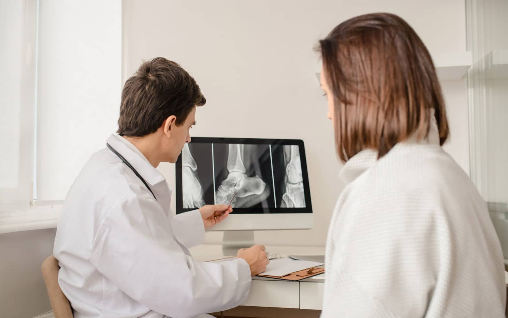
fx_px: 499
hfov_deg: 54.0
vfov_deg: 35.3
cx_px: 254
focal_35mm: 36
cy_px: 171
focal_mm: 35
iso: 800
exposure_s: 1/200
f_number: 3.5
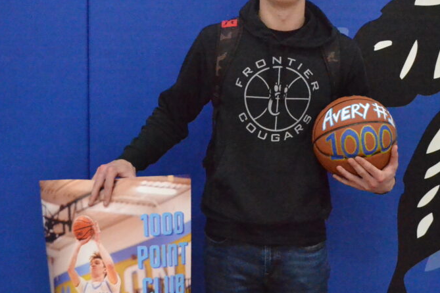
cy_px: 149
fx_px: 904
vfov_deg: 18.4
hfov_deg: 27.3
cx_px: 260
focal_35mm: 74
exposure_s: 1/320
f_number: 4.5
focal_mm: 30
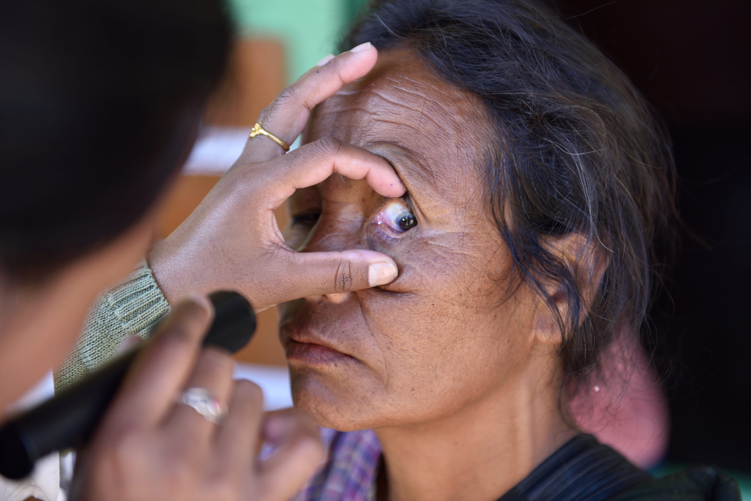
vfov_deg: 19.5
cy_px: 250
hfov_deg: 28.8
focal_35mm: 70
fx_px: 1461
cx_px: 376
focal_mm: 70
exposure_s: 1/160
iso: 100
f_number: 2.8
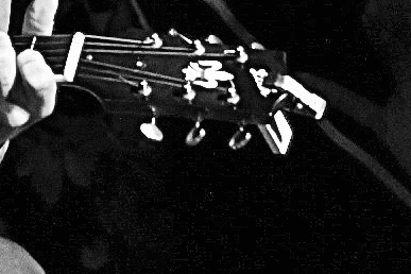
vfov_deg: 4.3
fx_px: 3585
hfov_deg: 6.5
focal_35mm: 314
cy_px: -186
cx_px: -39
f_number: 4.8
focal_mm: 50
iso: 2500
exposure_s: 1/30
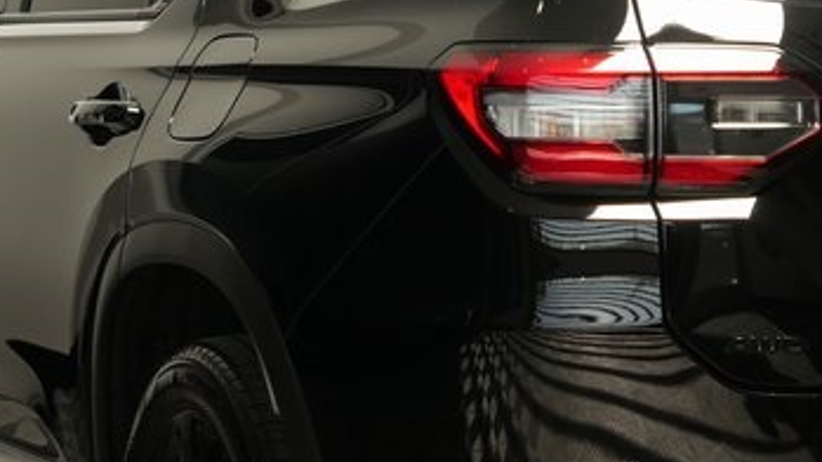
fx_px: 3486
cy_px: 306
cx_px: 624
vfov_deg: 7.6
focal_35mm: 160
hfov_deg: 13.4
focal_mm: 25
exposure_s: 1/200
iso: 250
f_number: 4.5
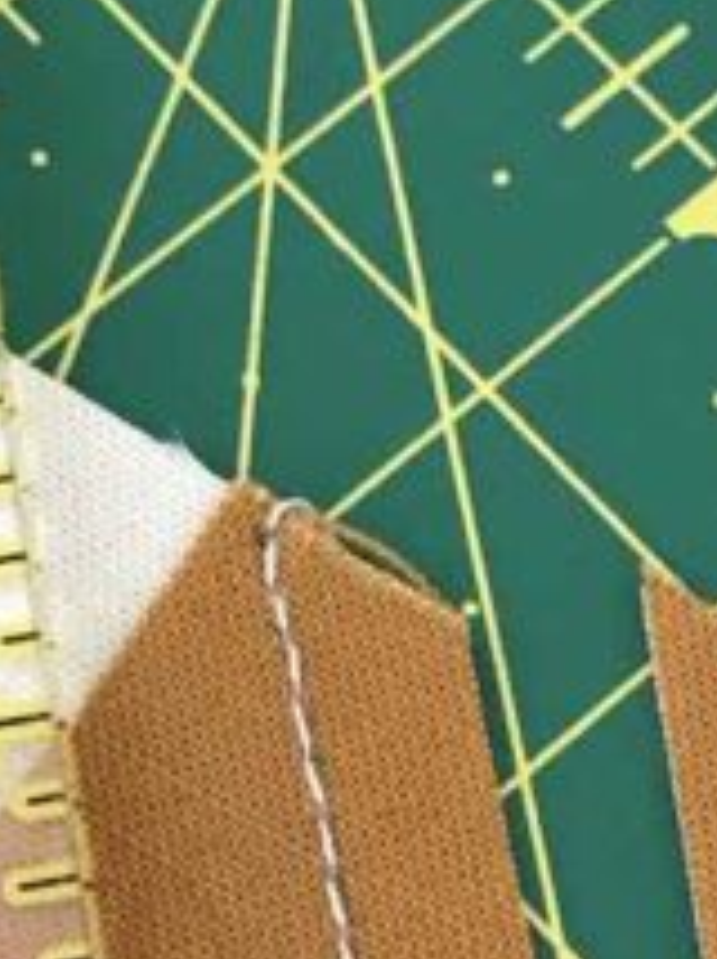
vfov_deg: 14.1
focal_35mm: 134
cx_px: 636
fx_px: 3708
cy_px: 1255
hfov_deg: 11.0
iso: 50
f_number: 1.8
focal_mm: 3.99
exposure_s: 1/15
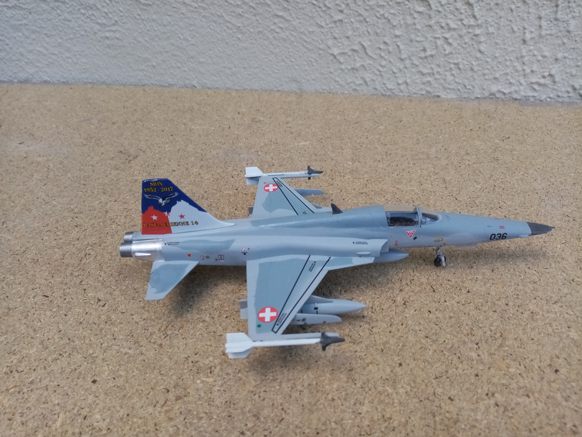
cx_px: 291
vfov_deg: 53.1
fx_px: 437
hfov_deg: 67.3
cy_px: 218
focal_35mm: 26
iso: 103
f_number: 1.8
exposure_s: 1/215
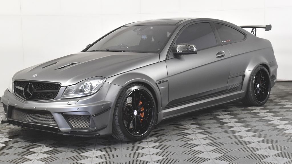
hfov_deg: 33.3
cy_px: 81
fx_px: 488
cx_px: 146
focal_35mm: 63
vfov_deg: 19.1
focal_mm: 40
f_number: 8
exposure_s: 1/250
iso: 1600
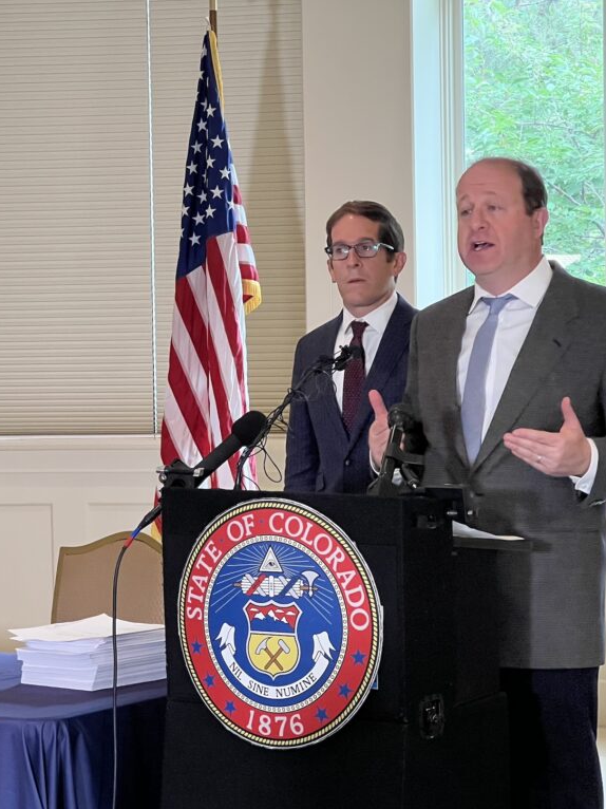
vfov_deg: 19.1
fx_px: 2406
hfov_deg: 14.4
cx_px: 292
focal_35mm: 103
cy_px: 404
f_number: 2.8
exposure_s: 1/120
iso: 250
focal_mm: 9
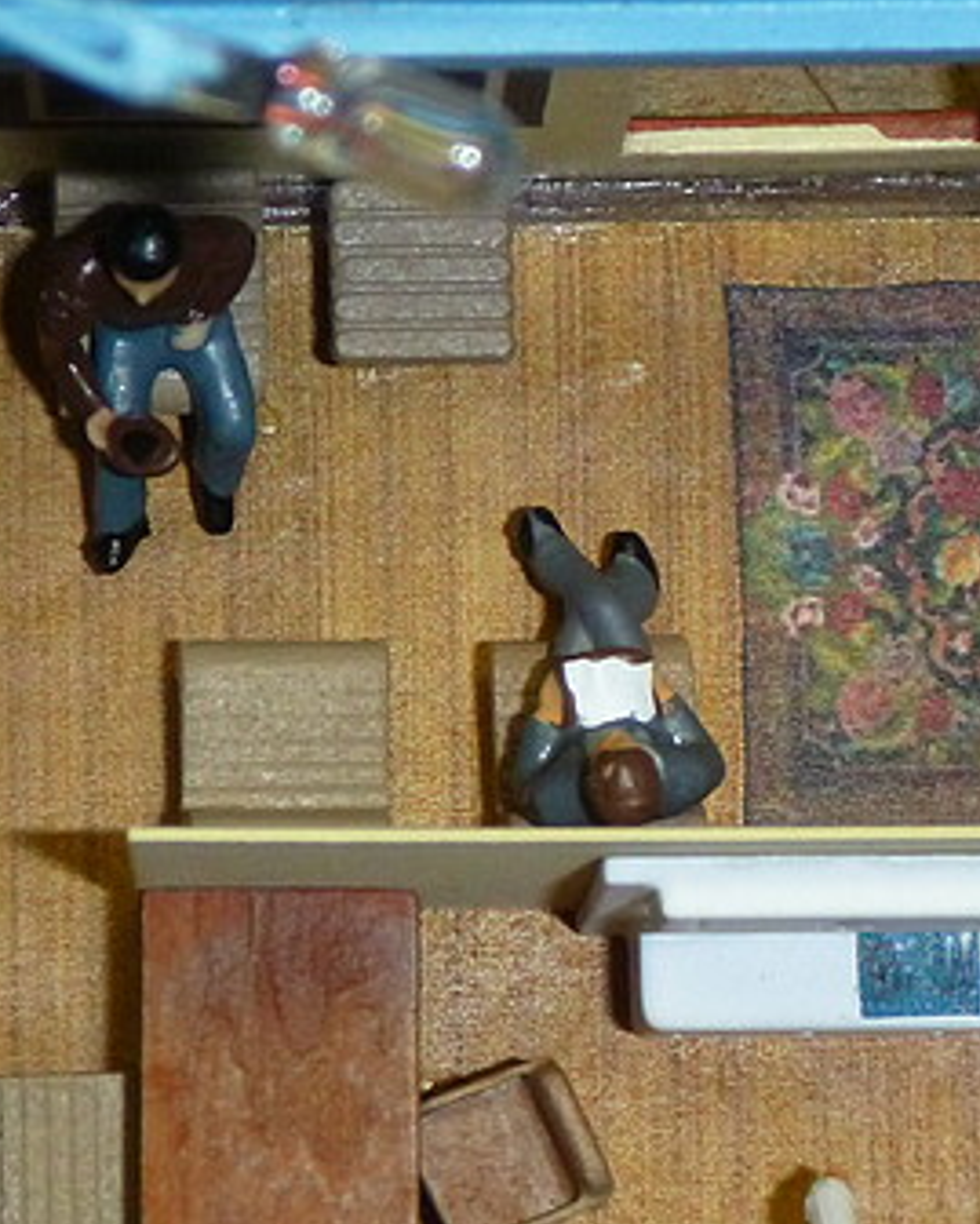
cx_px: 758
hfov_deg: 6.8
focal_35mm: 228
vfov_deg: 8.5
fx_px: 8262
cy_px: 743
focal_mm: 17.4
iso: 400
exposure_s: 1/60
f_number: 5.7
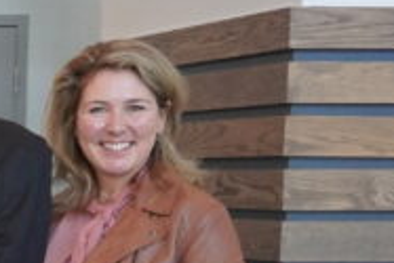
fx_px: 1796
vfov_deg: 8.2
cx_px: -518
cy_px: 373
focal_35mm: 164
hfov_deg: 10.8
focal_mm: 20
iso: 1250
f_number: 4
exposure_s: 1/160
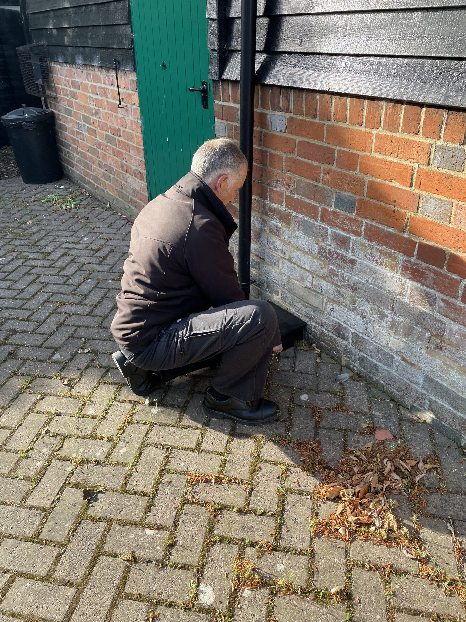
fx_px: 467
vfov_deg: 67.3
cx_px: 233
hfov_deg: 53.1
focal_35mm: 26
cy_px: 311
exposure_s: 1/461
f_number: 1.6
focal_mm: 4.2
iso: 32
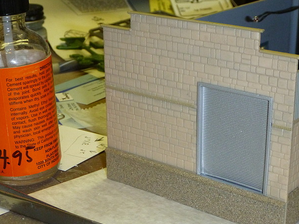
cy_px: 146
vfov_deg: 19.1
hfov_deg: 25.3
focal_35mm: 77
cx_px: 148
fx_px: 665
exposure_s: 1/60
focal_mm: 10.4
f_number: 5
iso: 400
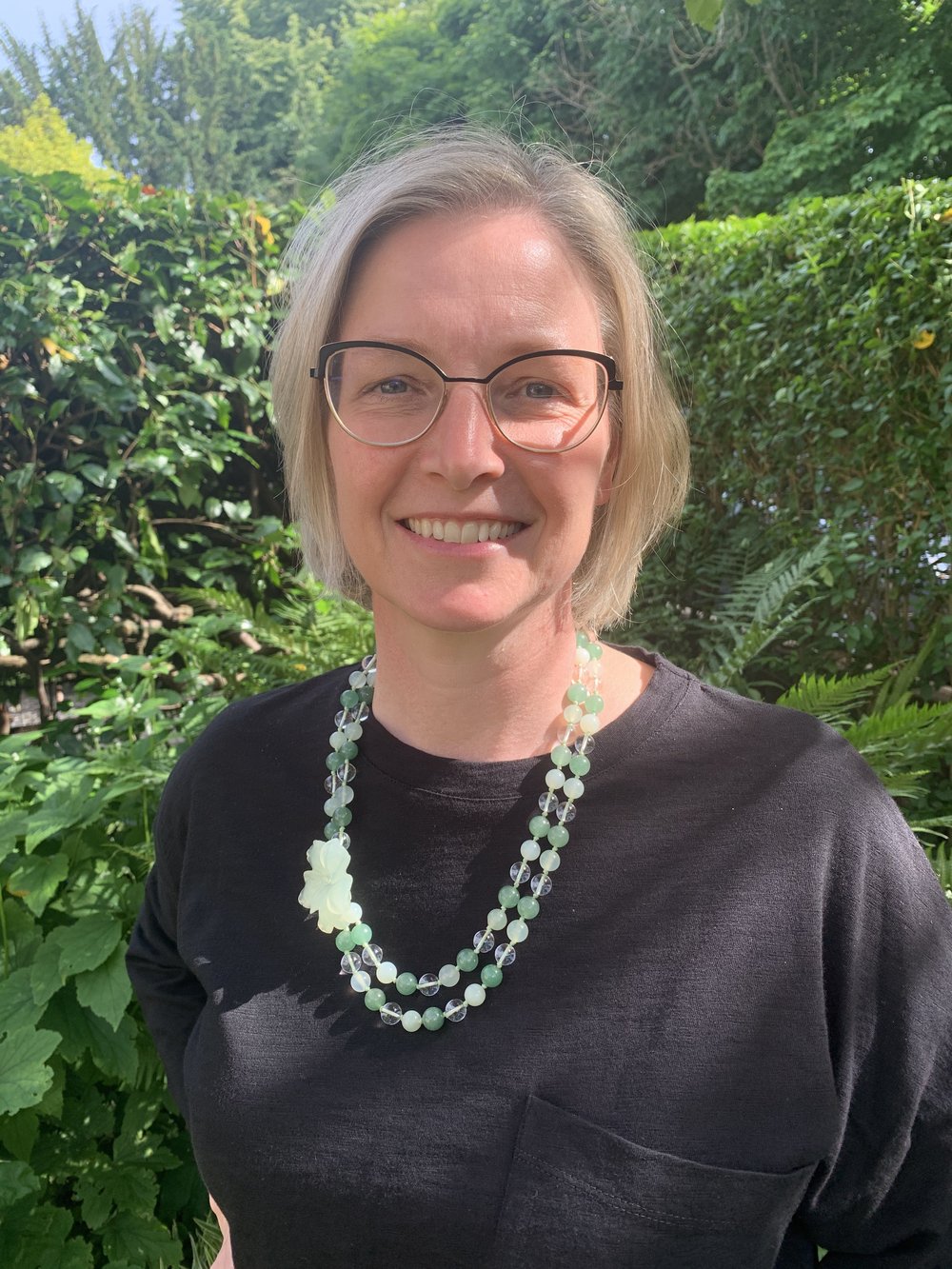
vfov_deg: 67.3
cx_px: 476
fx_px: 953
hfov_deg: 53.1
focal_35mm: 26
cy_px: 634
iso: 25
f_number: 1.8
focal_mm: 4.25
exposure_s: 1/300
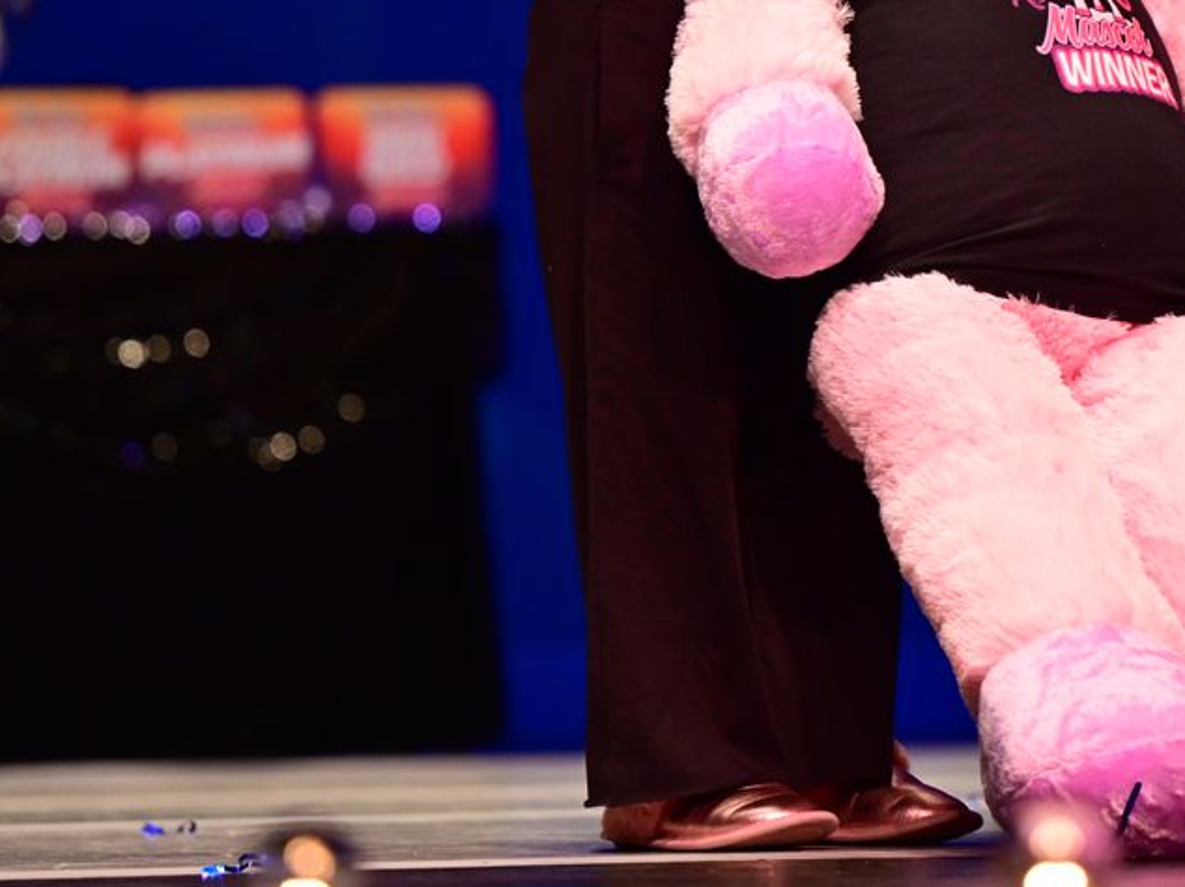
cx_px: 966
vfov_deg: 5.4
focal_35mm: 273
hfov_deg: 7.2
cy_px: 90
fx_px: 9342
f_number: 2.8
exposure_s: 1/800
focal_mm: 120
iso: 1250
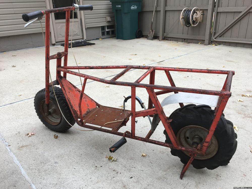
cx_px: 126
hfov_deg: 61.7
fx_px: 211
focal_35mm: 29
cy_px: 94
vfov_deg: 48.2
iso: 25
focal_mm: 4.15
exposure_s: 1/289
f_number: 2.2
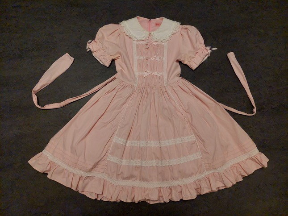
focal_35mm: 24
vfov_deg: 56.8
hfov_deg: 71.6
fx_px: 200
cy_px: 108
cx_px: 144
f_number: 1.8
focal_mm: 5.23
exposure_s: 1/33
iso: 500
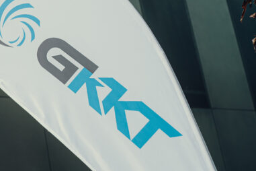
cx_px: -70
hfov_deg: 20.0
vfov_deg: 14.5
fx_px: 668
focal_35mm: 94
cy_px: 52
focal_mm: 35
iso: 100
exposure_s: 1/1250
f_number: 2.5
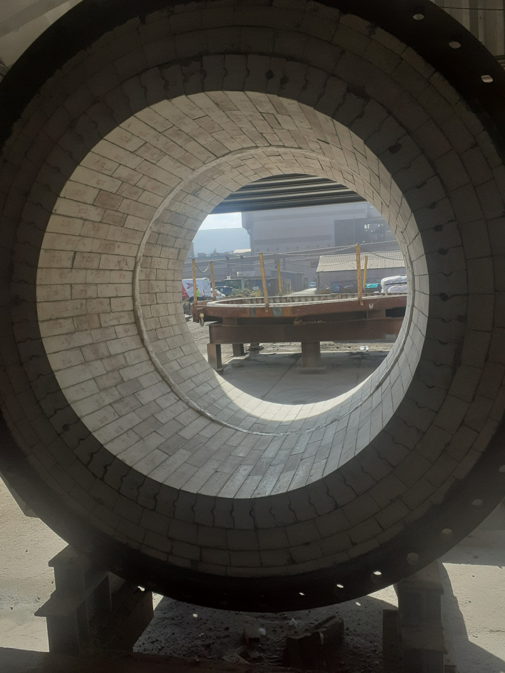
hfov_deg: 51.4
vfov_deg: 65.3
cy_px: 336
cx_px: 252
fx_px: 525
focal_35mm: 27
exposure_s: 1/725
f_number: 1.9
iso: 40
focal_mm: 3.6
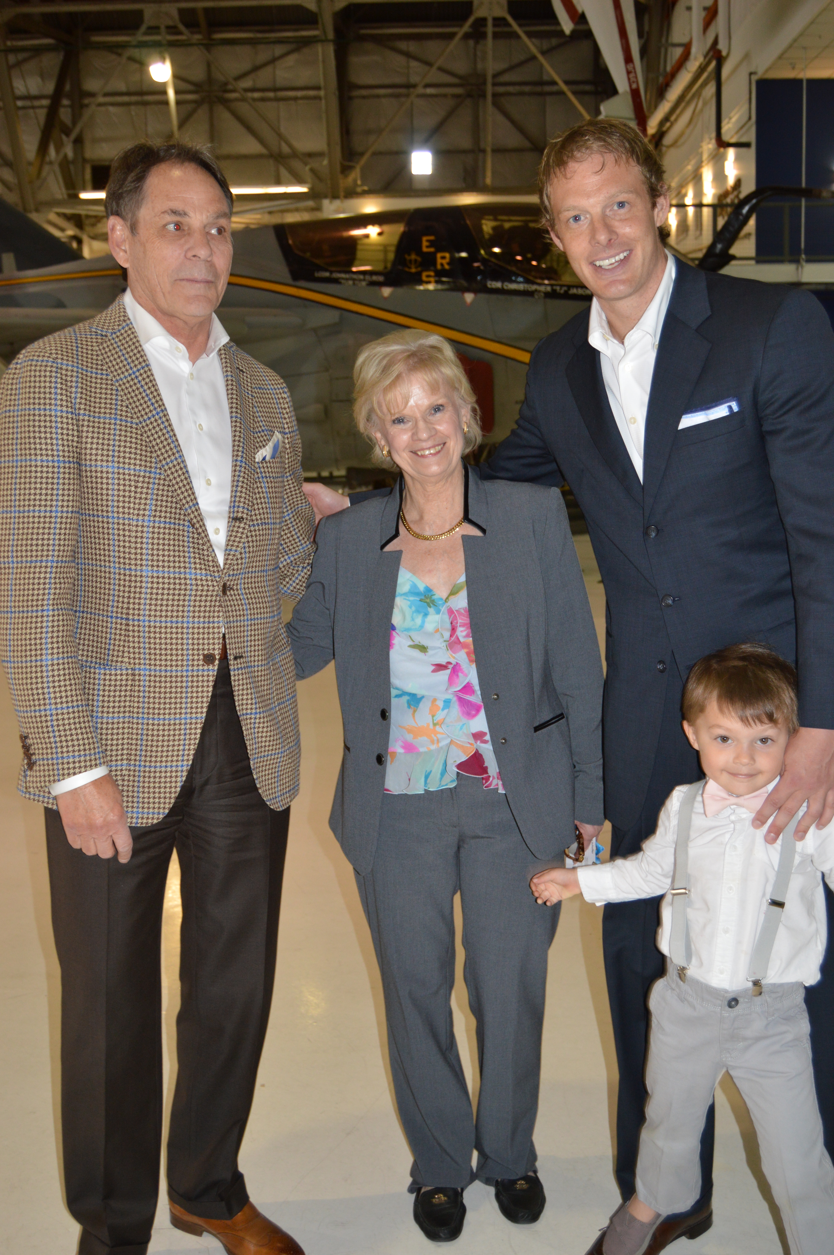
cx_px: 417
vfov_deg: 53.2
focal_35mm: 36
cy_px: 628
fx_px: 1253
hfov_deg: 36.8
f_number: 3.8
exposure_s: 1/60
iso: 500
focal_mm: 24
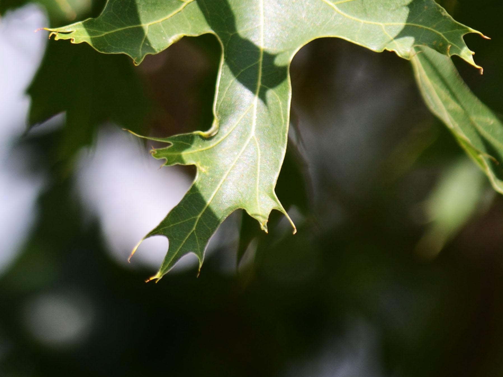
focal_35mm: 743
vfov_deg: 2.0
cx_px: 332
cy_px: -200
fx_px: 10797
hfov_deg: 2.7
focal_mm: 200
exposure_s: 1/160
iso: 100
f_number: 5.6
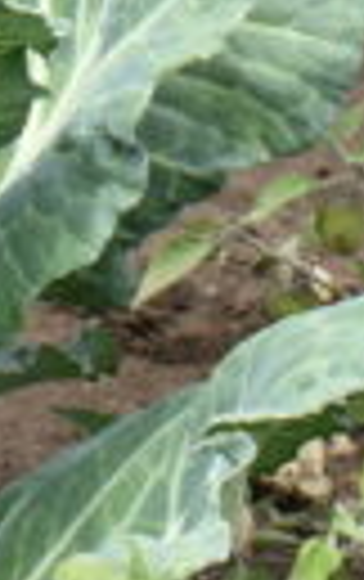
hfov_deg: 4.0
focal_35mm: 316
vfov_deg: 6.4
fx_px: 4999
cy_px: -641
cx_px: -822
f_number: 9
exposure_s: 1/320
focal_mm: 26
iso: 100
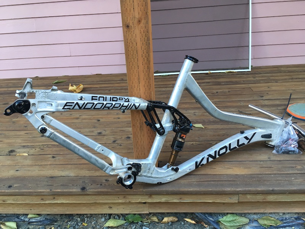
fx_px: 256
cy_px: 114
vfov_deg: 48.2
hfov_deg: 61.7
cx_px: 152
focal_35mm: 29
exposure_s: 1/30
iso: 50
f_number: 2.2
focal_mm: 4.15
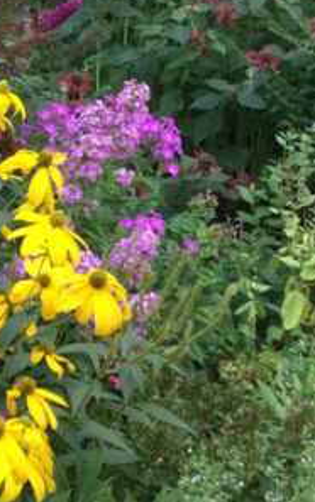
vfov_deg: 24.1
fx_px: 1166
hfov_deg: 15.1
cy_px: 139
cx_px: 2
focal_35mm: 85
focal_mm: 3.3
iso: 25
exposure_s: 1/40
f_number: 2.4
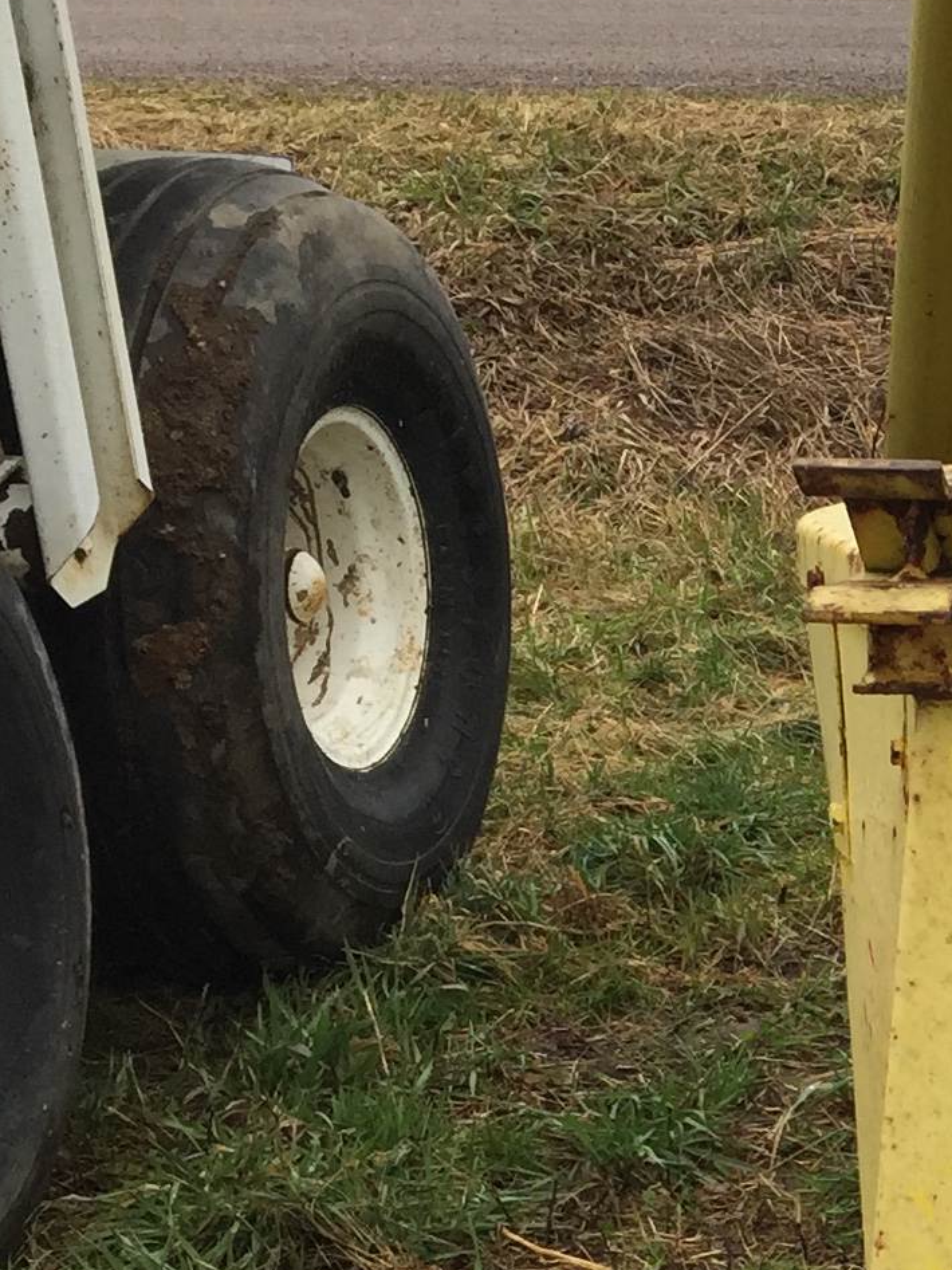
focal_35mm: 100
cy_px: 1266
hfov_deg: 13.5
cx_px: 1630
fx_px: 3668
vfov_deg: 19.1
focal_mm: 4.15
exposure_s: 1/549
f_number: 2.2
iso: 32
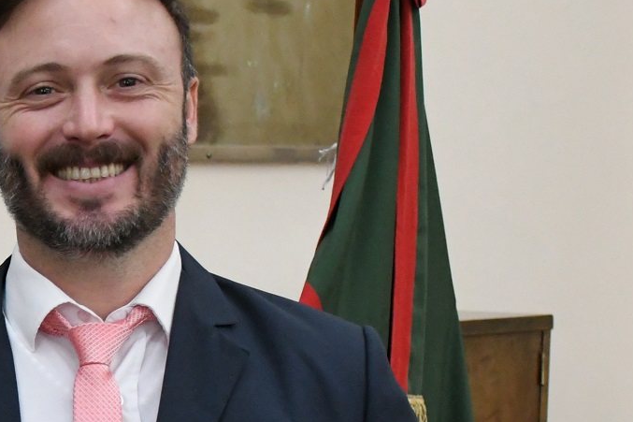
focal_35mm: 133
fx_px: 2338
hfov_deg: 14.6
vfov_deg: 10.2
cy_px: 441
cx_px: -228
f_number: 4.5
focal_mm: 30
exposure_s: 1/100
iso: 4000
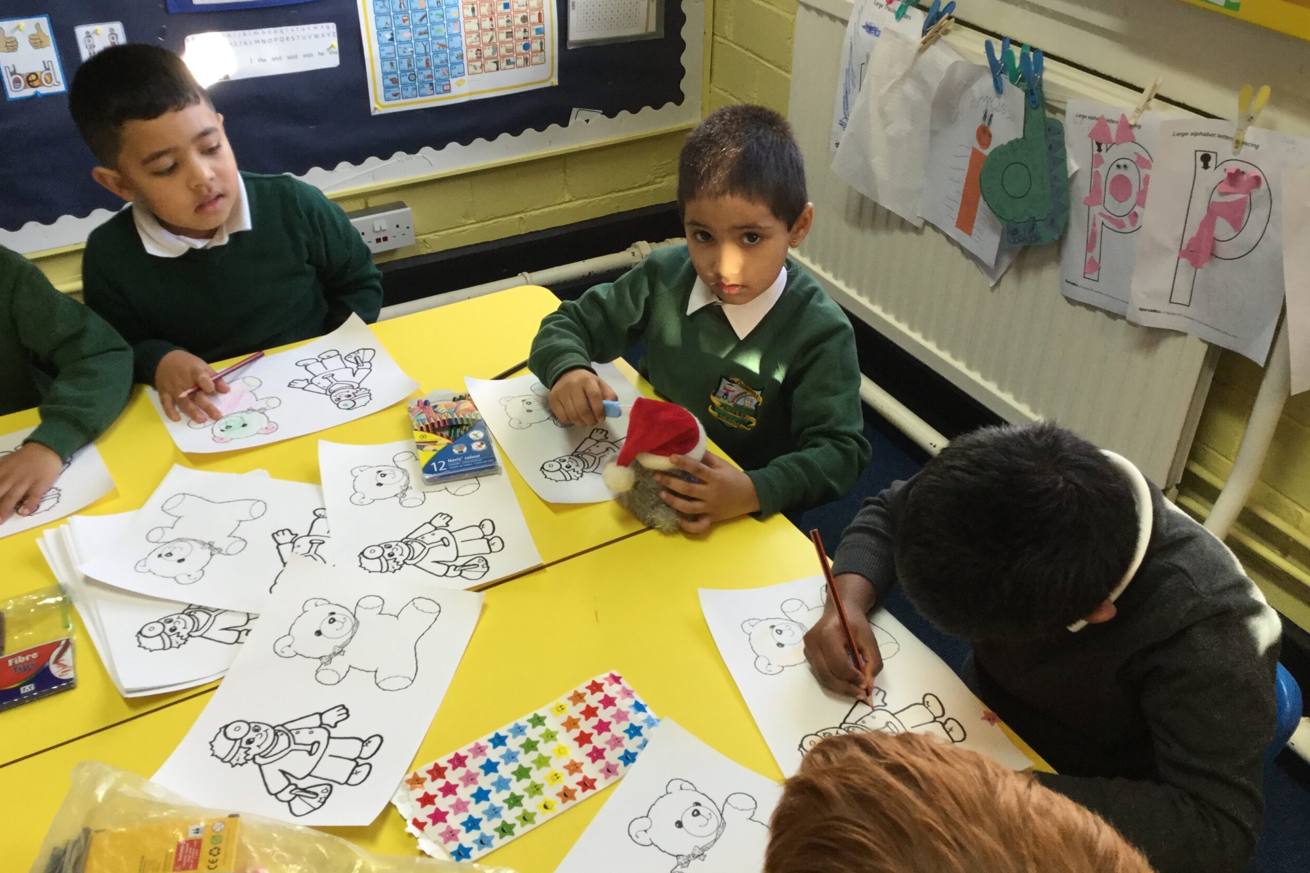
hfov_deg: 57.2
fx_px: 1201
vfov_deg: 40.0
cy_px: 418
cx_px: 652
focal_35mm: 33
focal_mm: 3.3
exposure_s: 1/33
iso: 40
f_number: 2.4
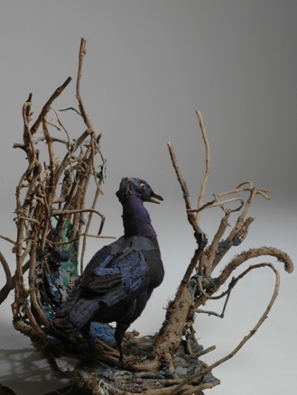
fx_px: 1154
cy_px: 235
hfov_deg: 14.7
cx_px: 121
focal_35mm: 101
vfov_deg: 19.4
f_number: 25
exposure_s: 1/500
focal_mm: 48
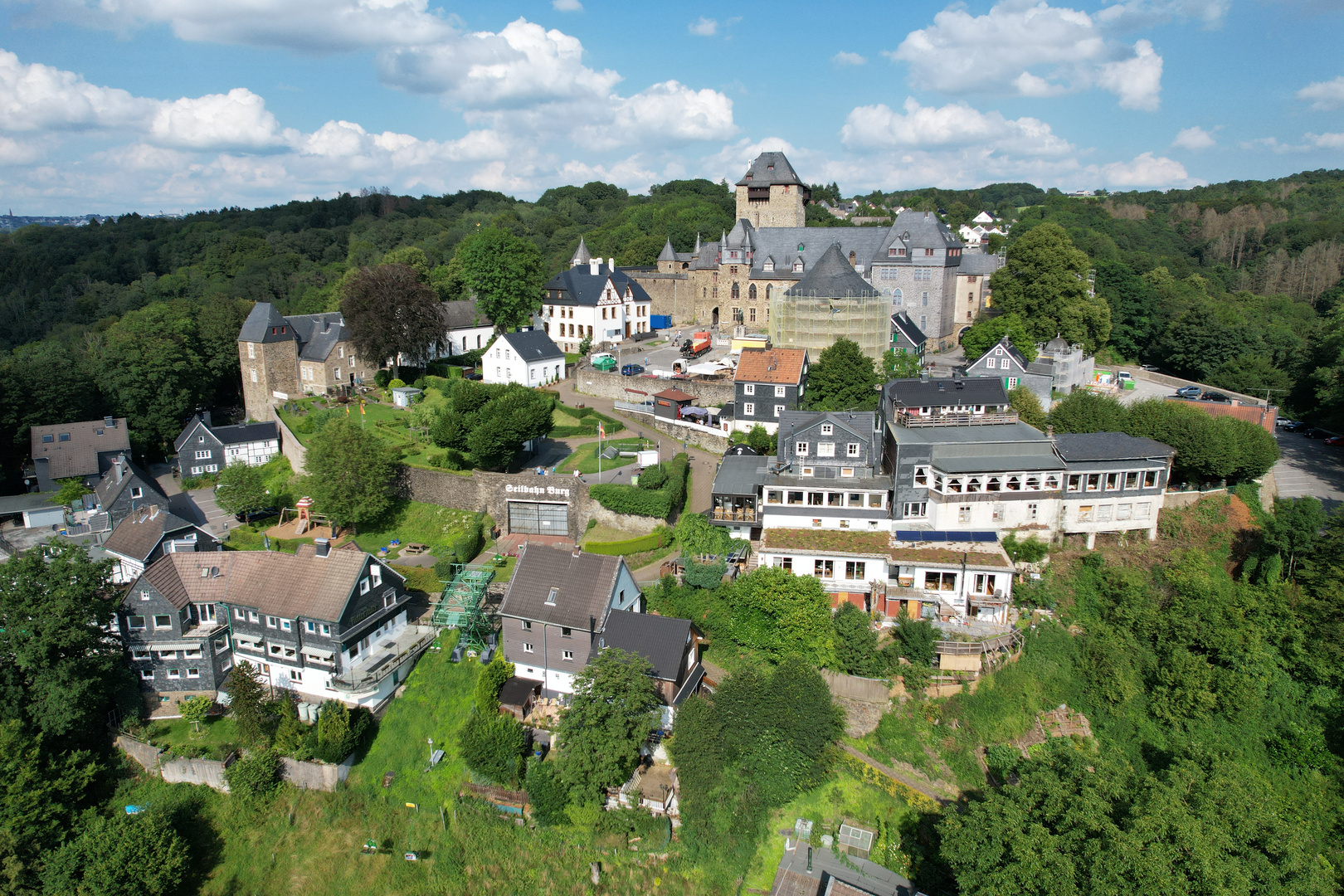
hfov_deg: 78.6
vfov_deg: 57.2
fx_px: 821
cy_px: 448
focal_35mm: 22
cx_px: 672
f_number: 2.8
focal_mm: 8.38
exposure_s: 1/2500
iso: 130
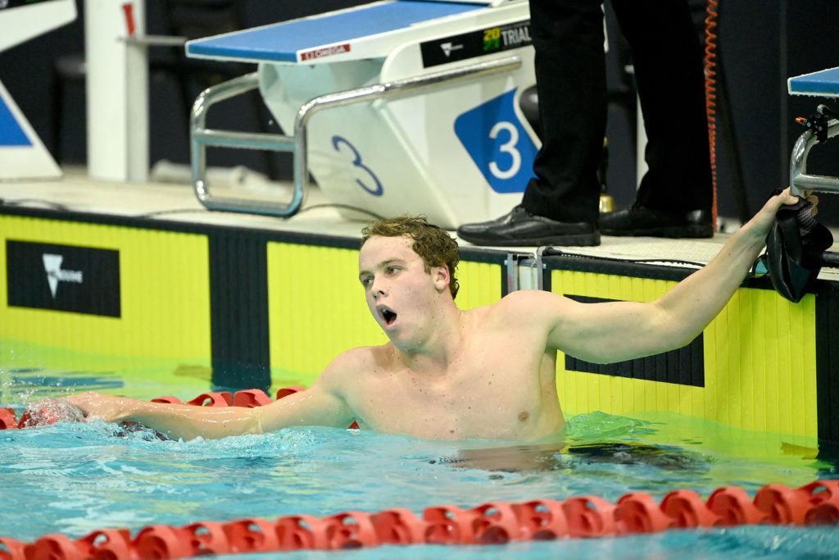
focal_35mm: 380
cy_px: 280
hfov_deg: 5.4
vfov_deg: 3.6
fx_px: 8857
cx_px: 420
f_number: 4
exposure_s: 1/1000
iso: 8000
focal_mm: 380
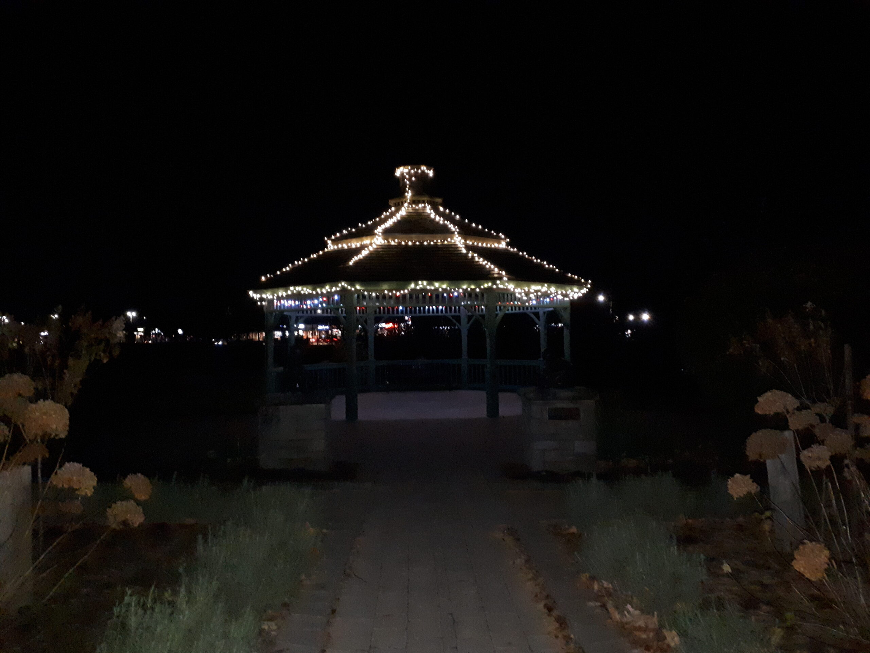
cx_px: 435
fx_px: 679
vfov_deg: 51.4
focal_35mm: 27
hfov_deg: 65.3
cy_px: 326
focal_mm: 3.6
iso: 1000
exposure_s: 1/17
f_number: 1.9
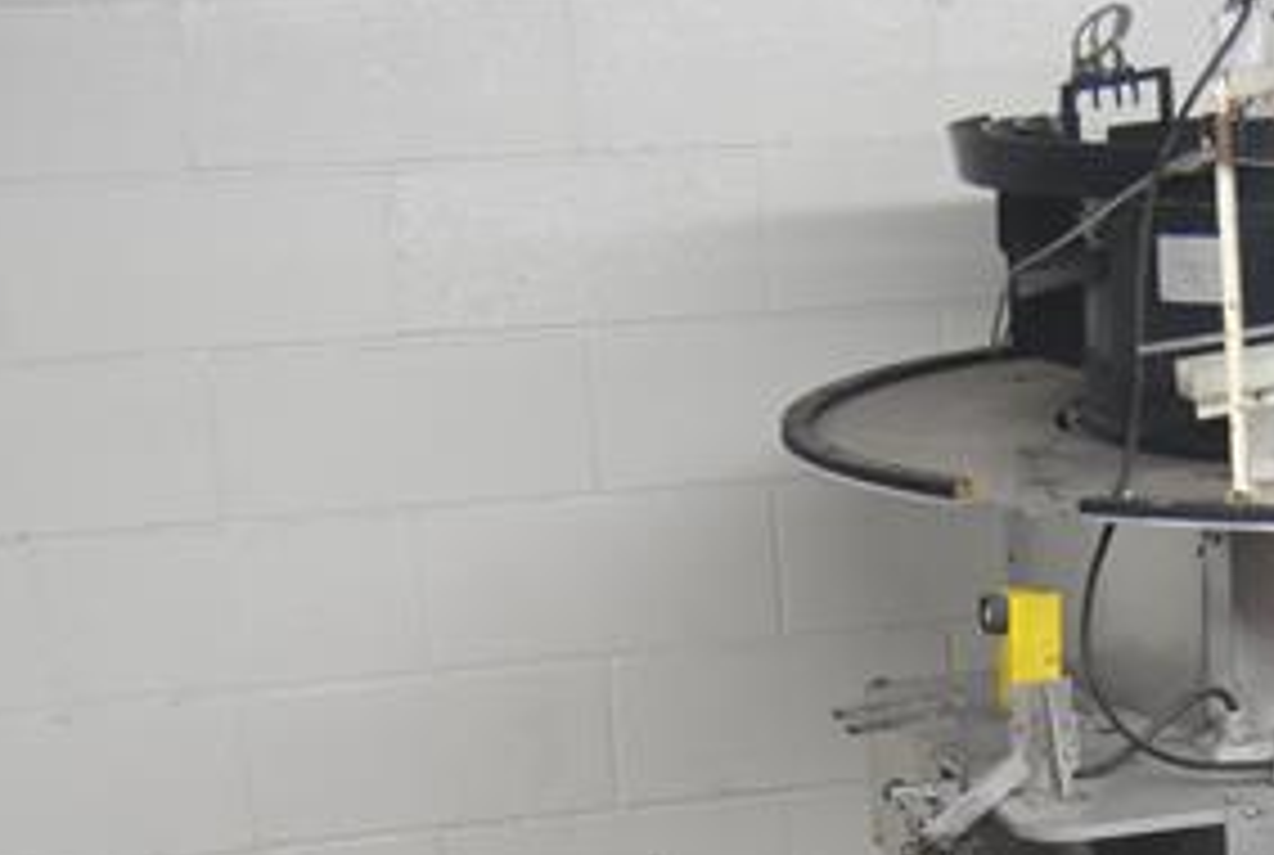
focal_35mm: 87
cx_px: 1249
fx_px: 3085
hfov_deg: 22.5
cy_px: 1076
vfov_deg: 15.1
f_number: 3.5
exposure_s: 1/30
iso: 400
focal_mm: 22
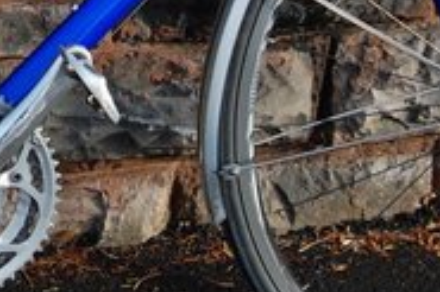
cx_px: -2
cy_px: -55
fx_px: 2064
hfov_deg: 12.0
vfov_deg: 8.0
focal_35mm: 169
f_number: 6.3
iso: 200
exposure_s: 1/200
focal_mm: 26
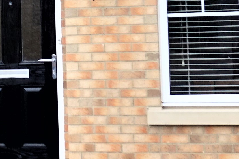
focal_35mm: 213
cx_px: -176
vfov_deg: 6.4
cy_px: -89
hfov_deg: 9.3
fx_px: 1414
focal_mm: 22
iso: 100
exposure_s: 1/80
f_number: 5.6
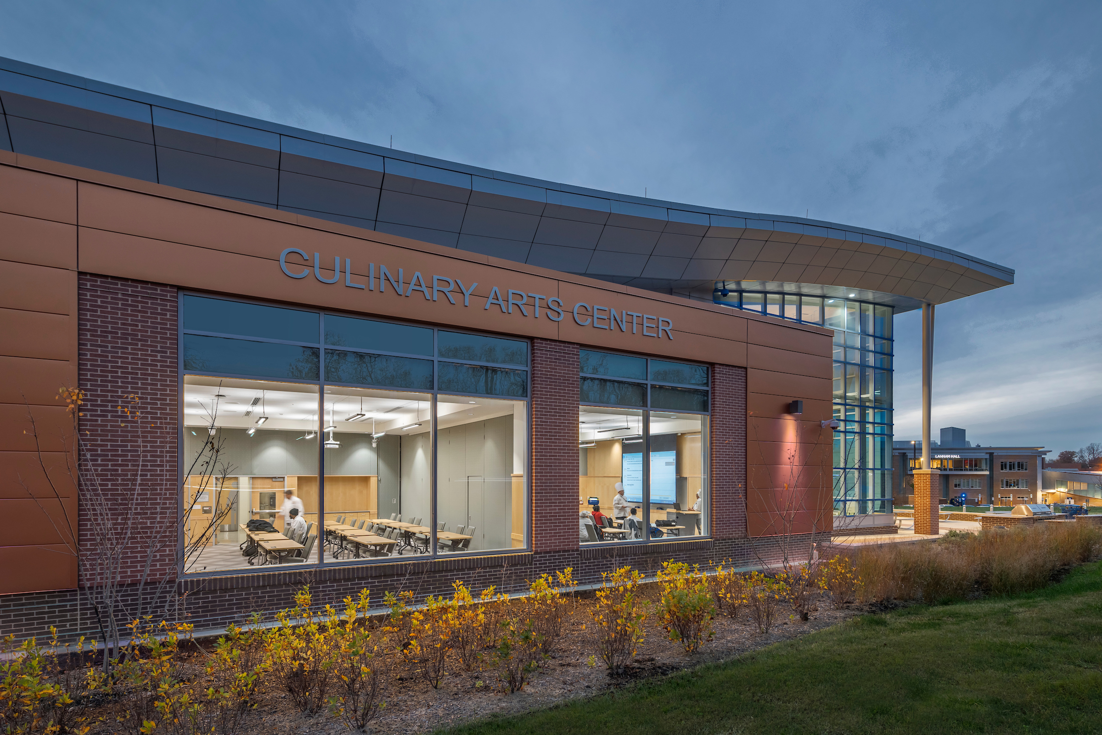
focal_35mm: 16
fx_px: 490
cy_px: 368
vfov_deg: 73.7
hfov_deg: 96.7
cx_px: 551
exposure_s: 1/4
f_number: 6.3
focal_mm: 16
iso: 200
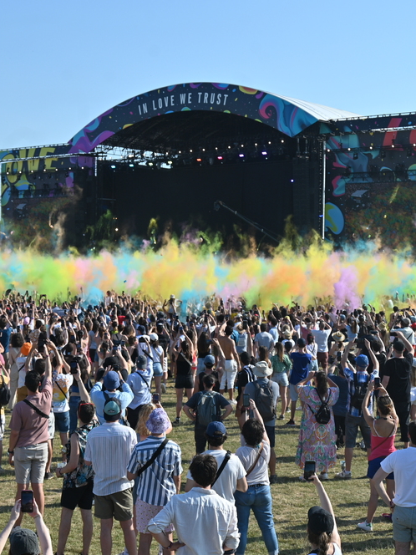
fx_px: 1025
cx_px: 160
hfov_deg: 22.9
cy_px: 277
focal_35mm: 64
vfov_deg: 30.3
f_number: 5.3
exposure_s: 1/800
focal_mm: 44
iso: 110
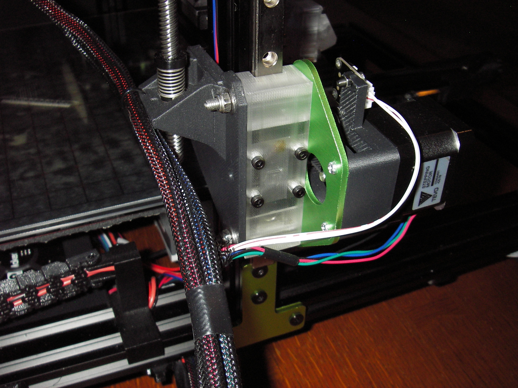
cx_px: 259
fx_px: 569
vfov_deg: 37.7
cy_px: 194
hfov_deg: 49.0
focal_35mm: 38
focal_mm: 6.3
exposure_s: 1/30
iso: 100
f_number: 3.3
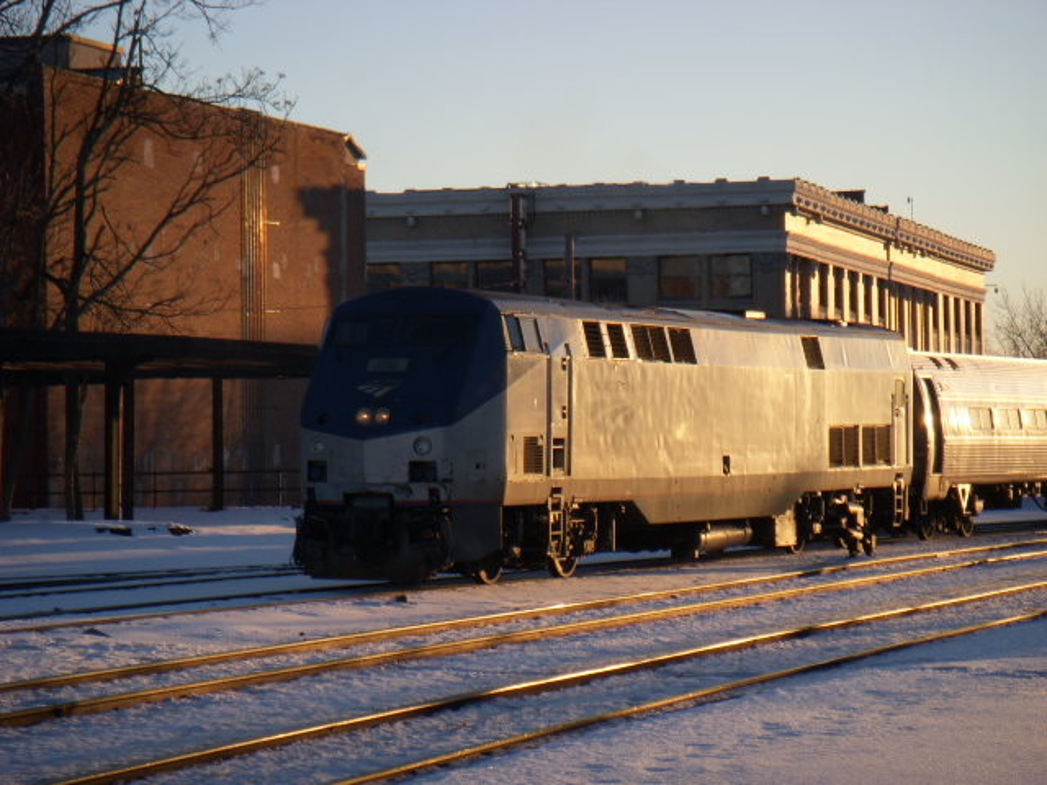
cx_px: 524
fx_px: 3448
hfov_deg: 17.3
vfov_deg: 13.0
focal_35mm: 114
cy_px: 392
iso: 100
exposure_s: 1/400
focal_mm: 18.9
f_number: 4.2
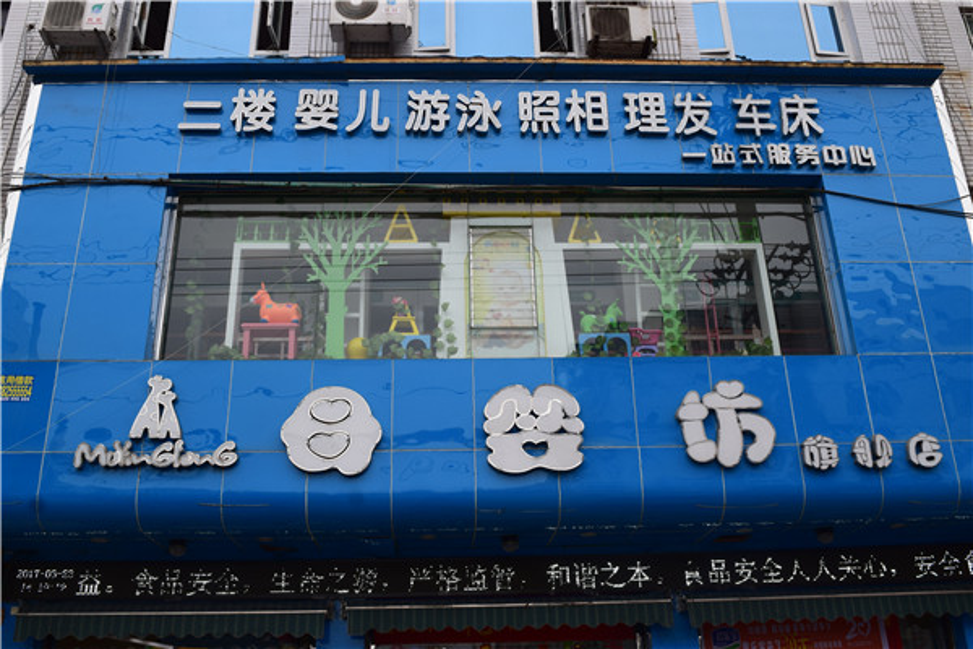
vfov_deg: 36.9
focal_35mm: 36
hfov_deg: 53.1
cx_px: 486
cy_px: 324
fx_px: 973
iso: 400
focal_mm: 24
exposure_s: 1/160
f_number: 9
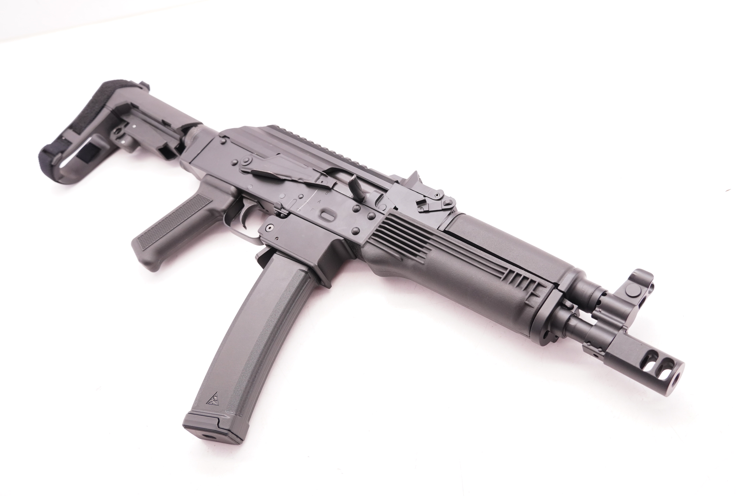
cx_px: 371
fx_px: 711
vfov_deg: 38.4
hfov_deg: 55.1
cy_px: 248
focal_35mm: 34
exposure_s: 1/125
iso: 1000
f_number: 5.6
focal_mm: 23
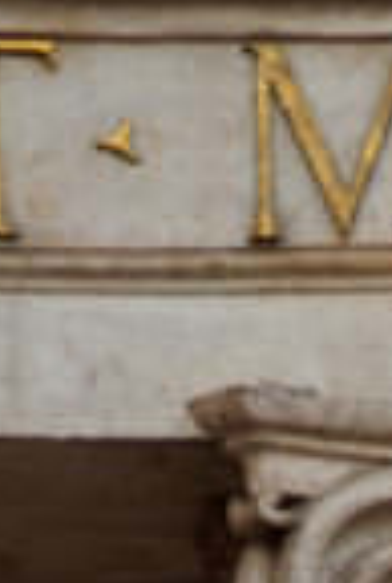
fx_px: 29917
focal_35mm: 1845
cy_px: 2140
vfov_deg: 1.1
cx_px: 388
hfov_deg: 0.8
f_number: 3.2
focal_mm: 155
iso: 100
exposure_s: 1/320
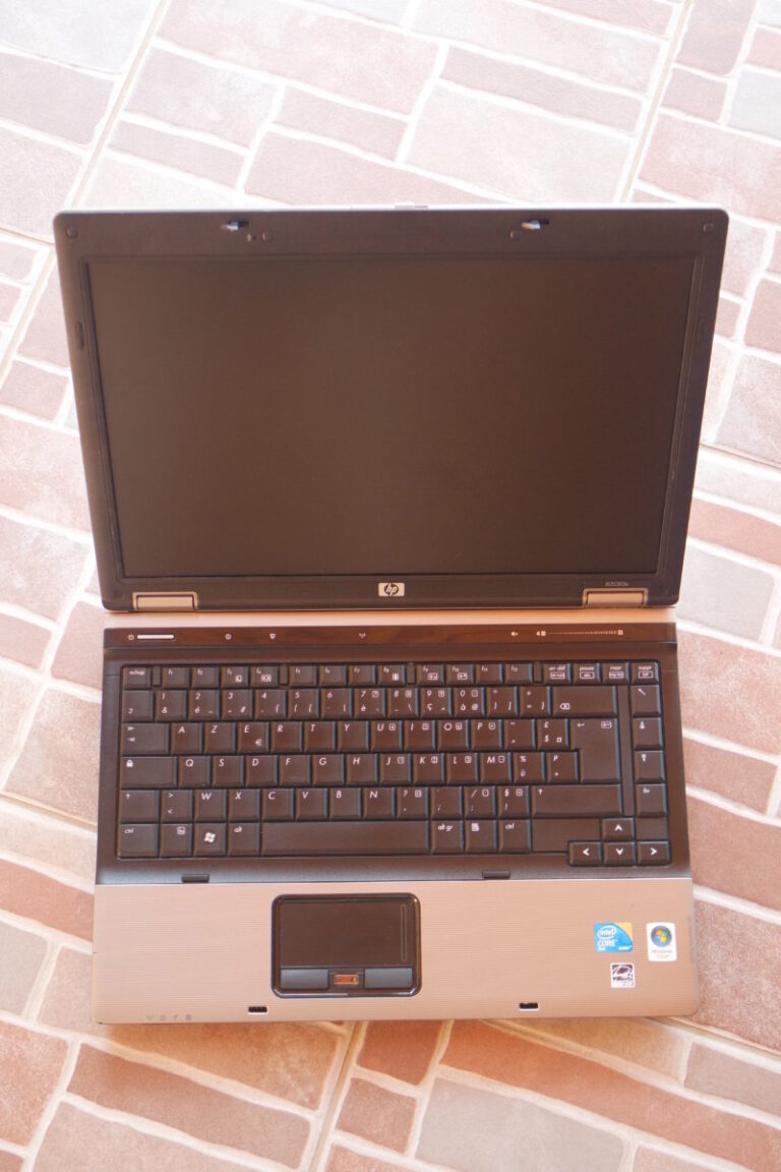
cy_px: 586
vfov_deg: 43.6
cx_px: 390
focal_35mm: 45
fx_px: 1464
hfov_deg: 29.9
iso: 400
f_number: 4.5
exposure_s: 1/50
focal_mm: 17
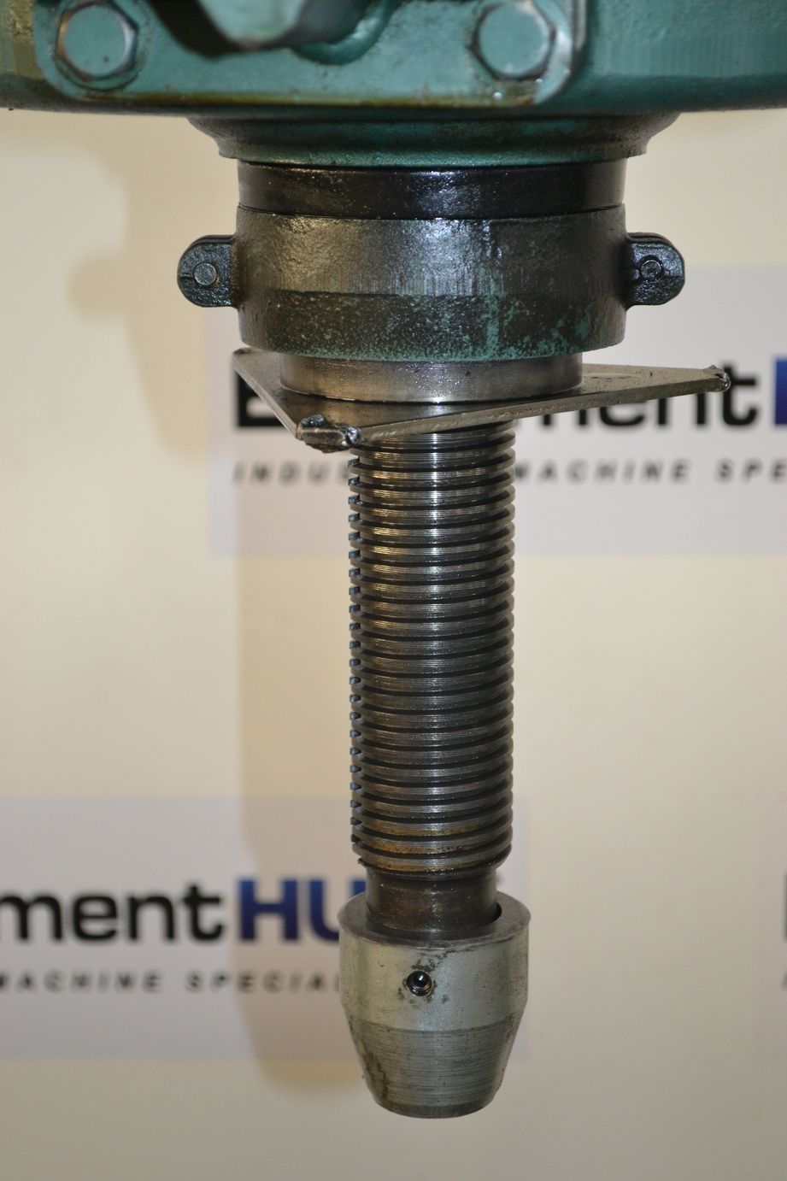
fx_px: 2706
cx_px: 394
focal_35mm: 82
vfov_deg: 24.6
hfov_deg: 16.5
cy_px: 590
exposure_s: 1/60
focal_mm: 55
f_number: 5.6
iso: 1100
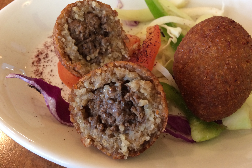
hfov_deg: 60.3
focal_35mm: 31
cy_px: 78
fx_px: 217
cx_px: 125
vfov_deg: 42.3
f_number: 2.2
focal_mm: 4.15
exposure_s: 1/30
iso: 125
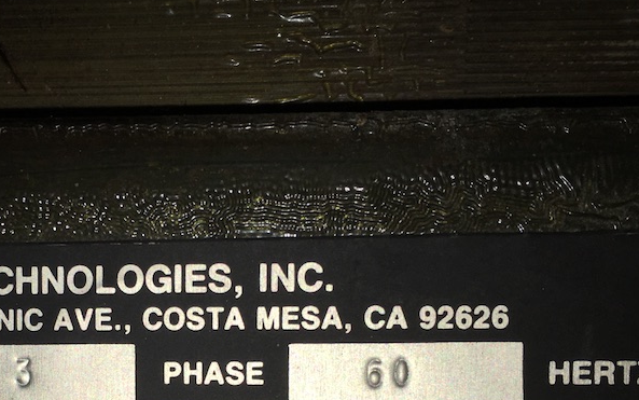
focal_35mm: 56
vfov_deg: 22.4
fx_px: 976
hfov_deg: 35.4
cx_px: 156
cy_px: 382
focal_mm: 4.15
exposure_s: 1/1026
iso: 25
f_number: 2.2
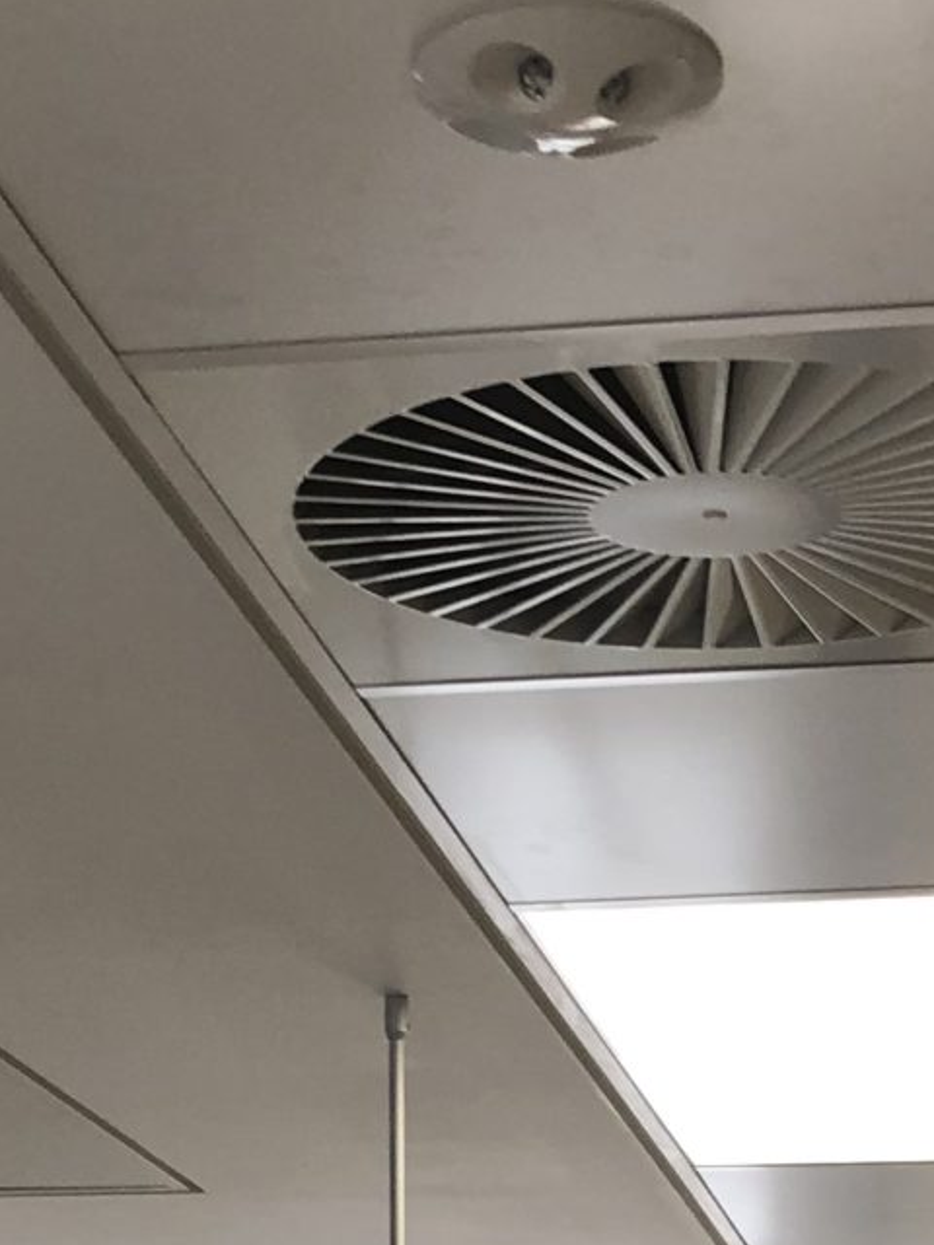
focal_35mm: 112
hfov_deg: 13.2
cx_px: 545
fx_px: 4029
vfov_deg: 15.8
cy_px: 1980
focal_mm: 3.99
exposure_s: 1/100
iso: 32
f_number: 1.8
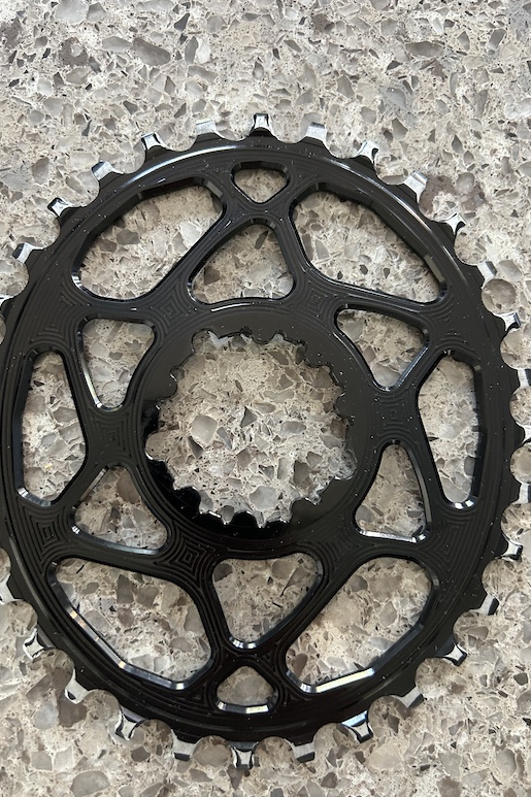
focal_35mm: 28
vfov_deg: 65.5
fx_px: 620
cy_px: 405
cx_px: 250
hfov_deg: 46.4
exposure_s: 1/60
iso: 500
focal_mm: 5.7
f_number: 1.5
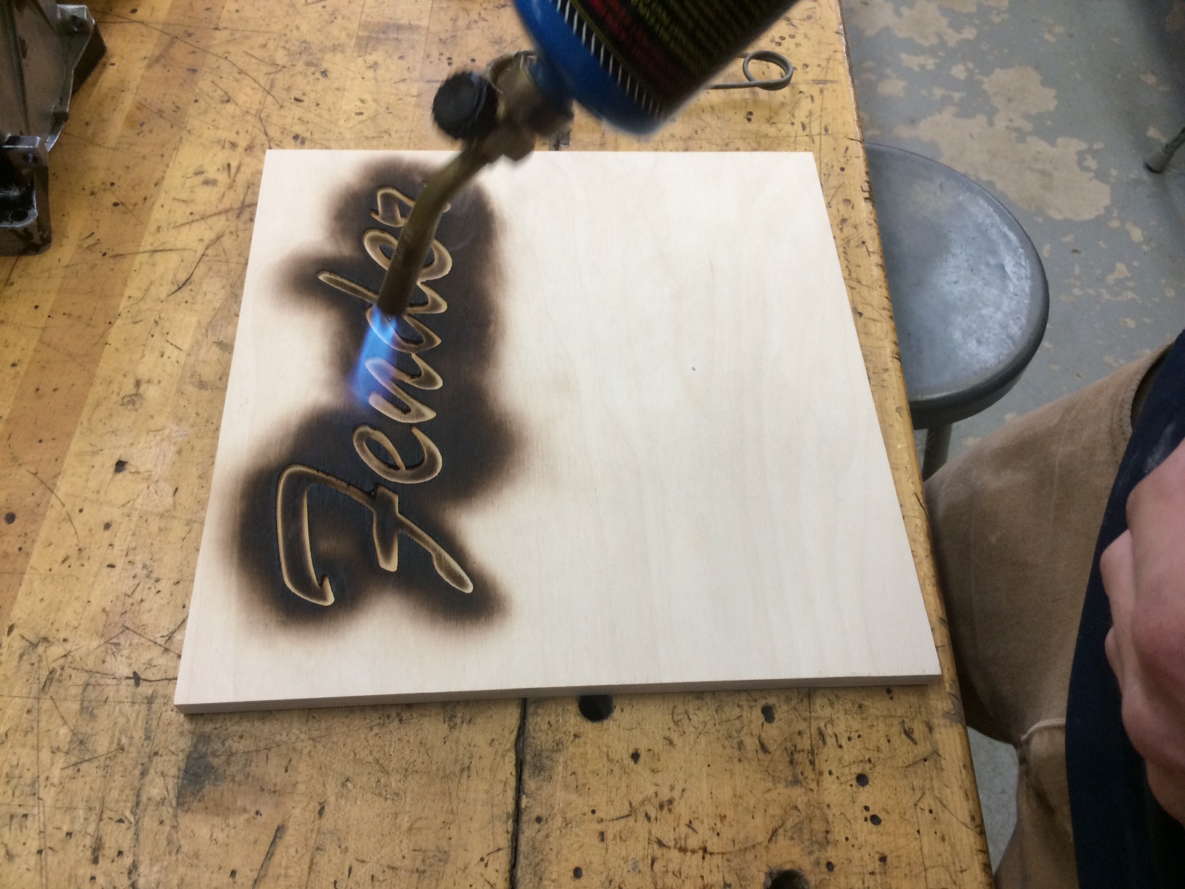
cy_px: 444
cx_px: 592
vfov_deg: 48.2
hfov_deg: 61.7
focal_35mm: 29
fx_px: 993
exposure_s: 1/30
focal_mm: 4.15
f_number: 2.2
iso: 80
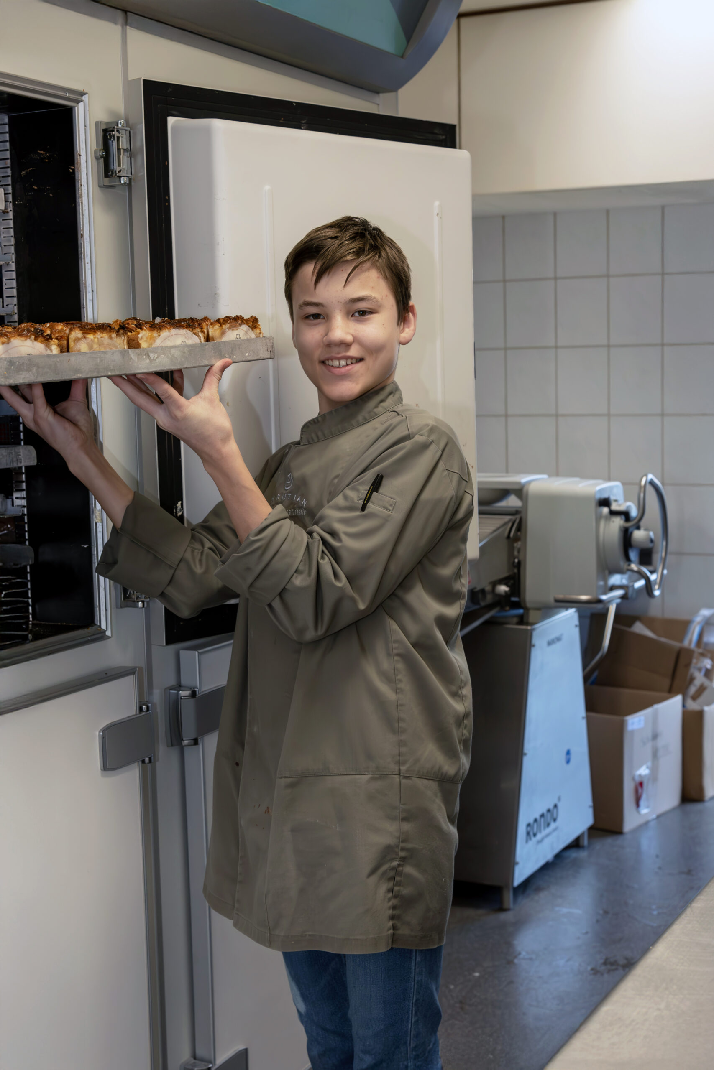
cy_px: 535
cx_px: 357
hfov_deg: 27.0
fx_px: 1487
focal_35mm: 50
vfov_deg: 39.6
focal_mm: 50
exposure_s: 1/250
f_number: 6.3
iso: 2800
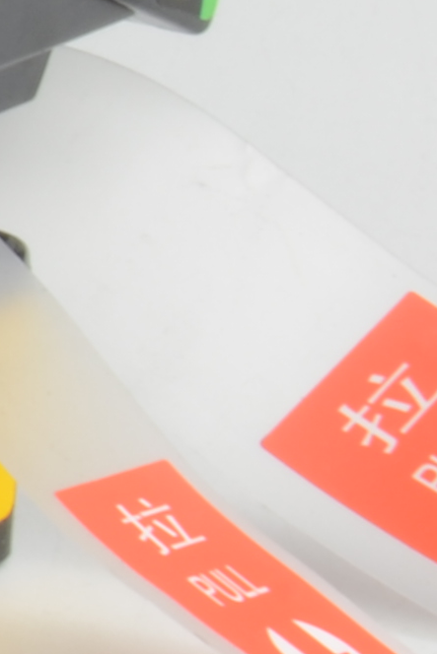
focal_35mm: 500
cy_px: -482
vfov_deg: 4.1
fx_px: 9093
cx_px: -1421
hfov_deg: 2.7
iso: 100
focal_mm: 45
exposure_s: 1.6
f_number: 25
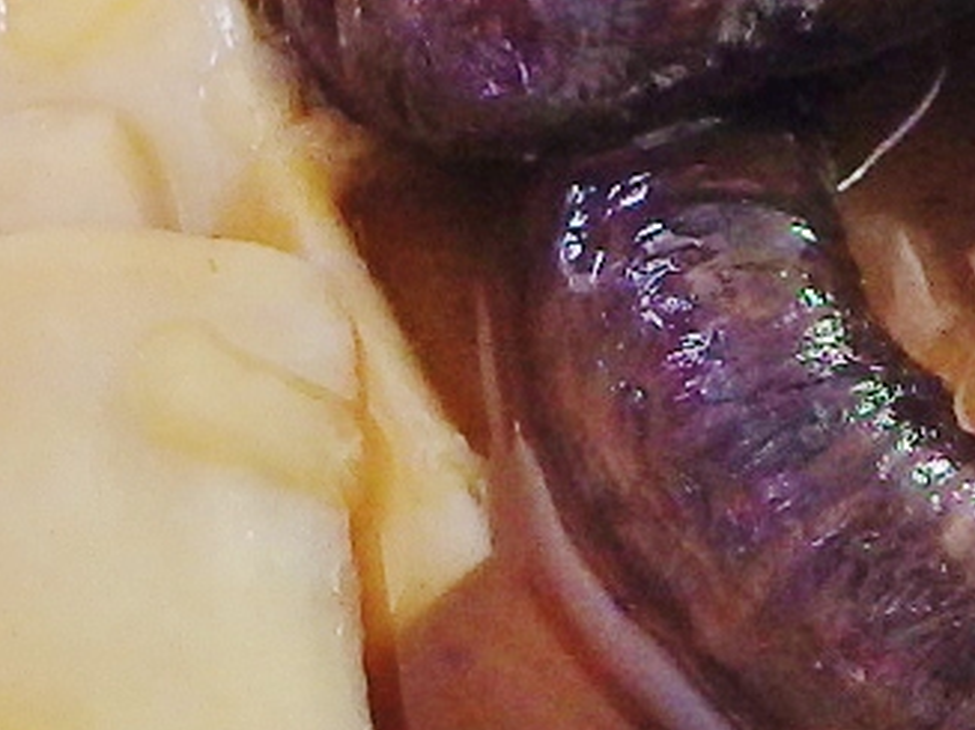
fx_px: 6701
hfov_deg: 8.0
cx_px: 1744
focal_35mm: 238
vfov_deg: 6.2
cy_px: -331
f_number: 2
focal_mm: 8.1
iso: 400
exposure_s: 1/6
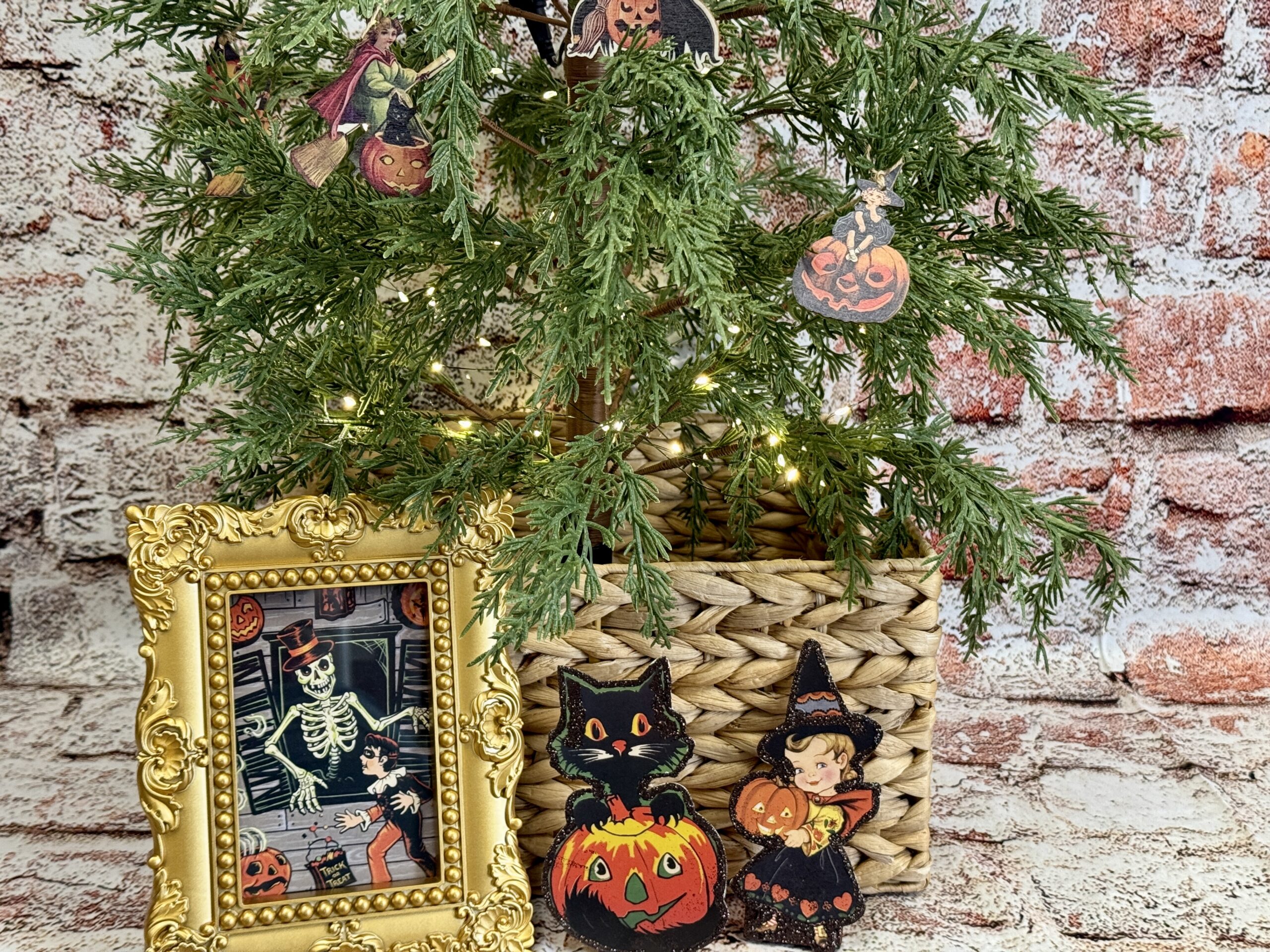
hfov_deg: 39.7
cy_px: 476
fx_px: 1761
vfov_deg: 30.3
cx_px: 635
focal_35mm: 48
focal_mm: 6.76
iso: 160
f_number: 1.78
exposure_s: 1/60
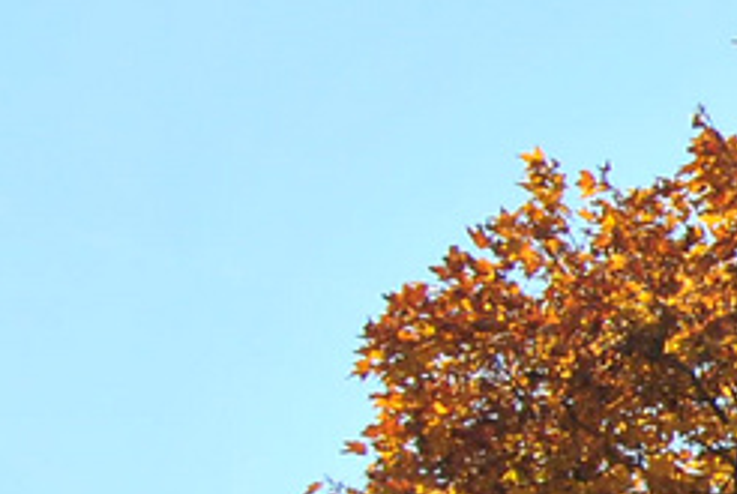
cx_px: 2150
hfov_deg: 9.4
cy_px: 437
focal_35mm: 177
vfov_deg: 7.8
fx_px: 3630
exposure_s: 1/250
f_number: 10
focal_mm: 18
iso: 110
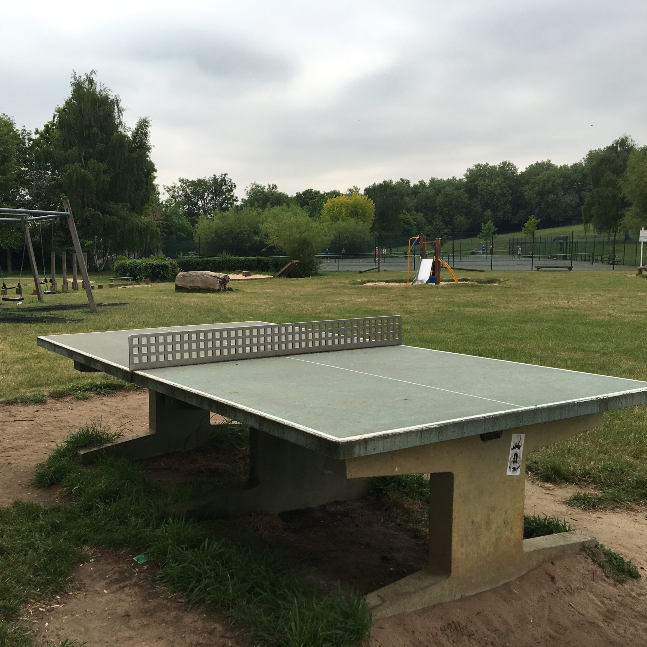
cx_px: 229
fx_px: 740
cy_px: 330
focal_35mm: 35
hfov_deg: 46.6
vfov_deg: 47.2
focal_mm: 4.15
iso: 25
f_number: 2.2
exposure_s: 1/1603
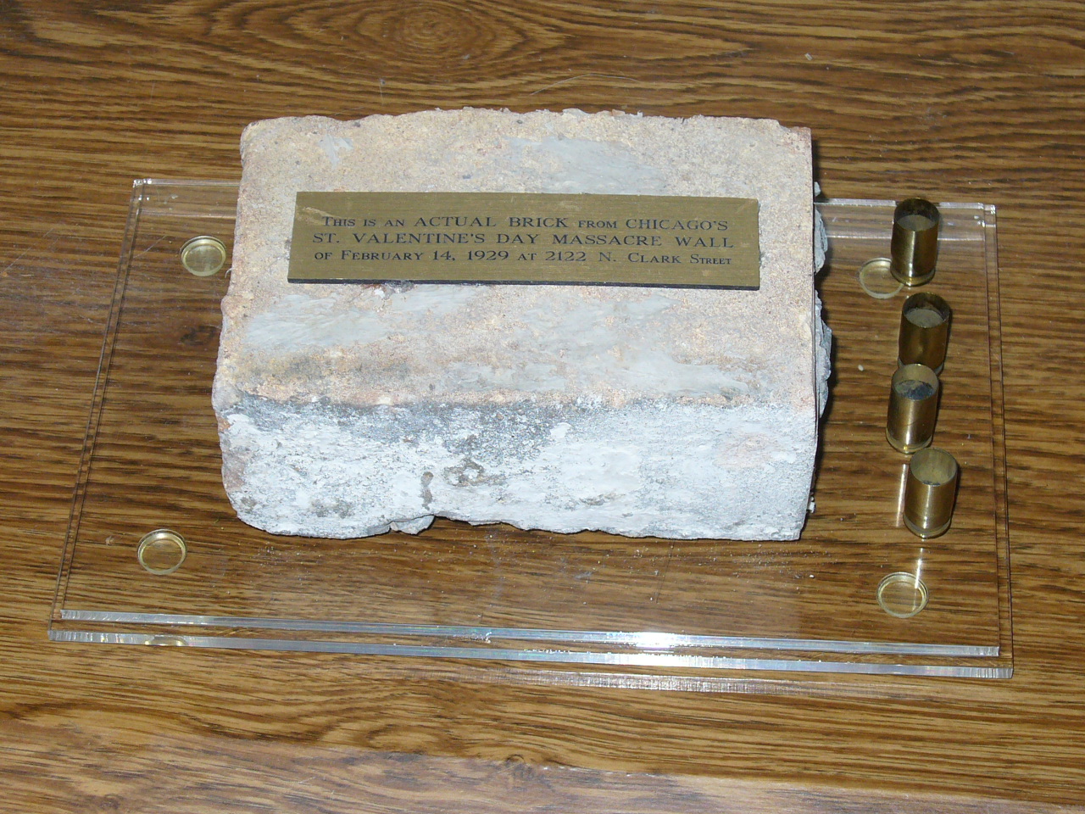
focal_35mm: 94
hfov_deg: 20.9
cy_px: 407
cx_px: 542
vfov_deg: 15.7
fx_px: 2946
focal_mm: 11.4
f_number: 3.2
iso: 100
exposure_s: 1/30
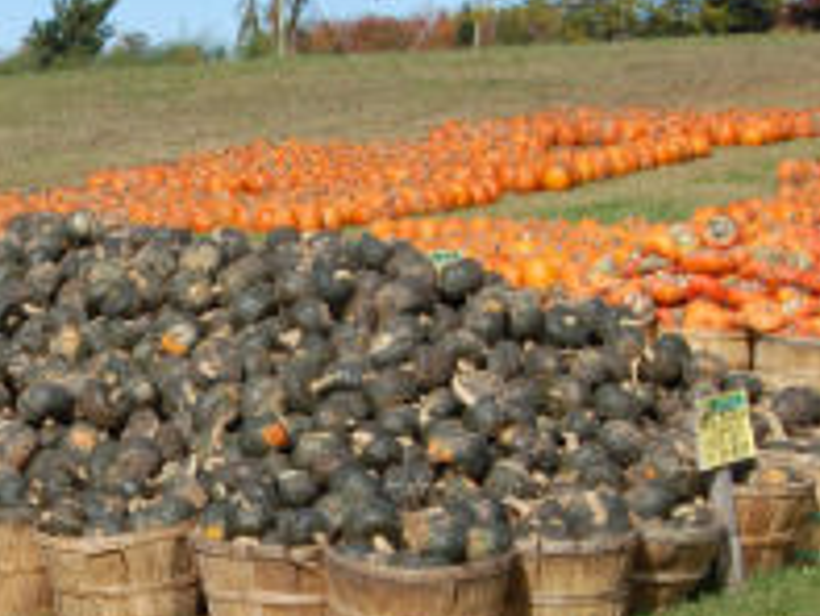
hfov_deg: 16.9
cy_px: 443
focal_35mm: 114
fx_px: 2702
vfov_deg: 13.0
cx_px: 12
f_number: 10
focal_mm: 26
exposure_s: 1/400
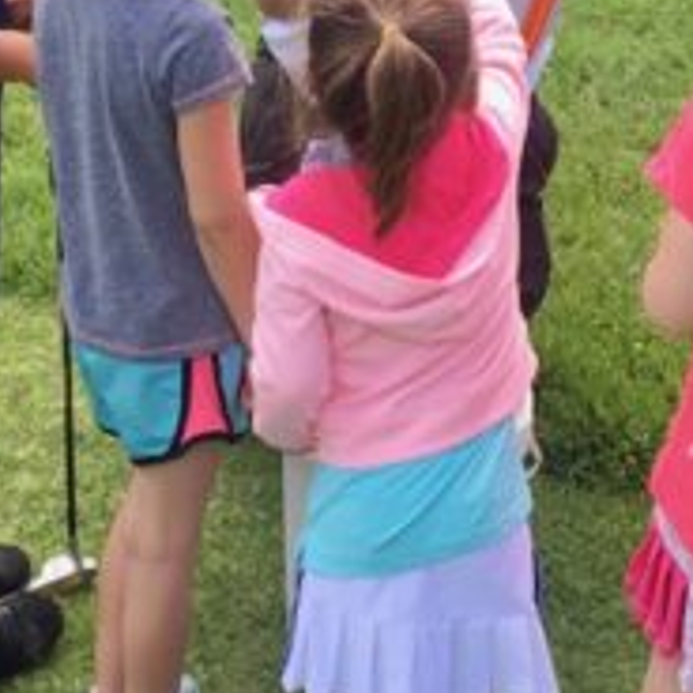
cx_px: 441
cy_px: 117
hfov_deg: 25.6
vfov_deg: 25.2
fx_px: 1518
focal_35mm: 67
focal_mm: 4.15
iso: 25
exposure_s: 1/432
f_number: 2.2
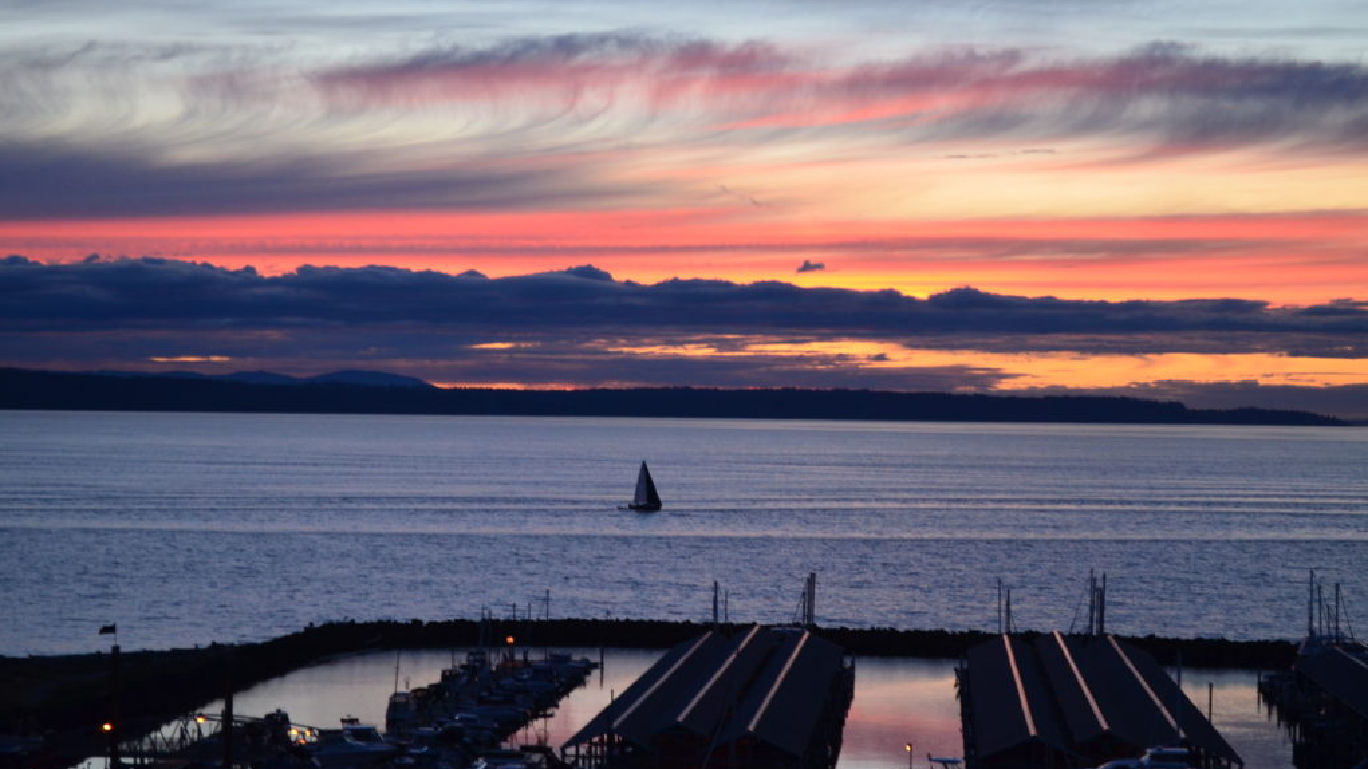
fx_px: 3138
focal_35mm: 87
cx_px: 683
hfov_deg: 24.6
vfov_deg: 14.0
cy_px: 395
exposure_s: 1/30
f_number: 5.6
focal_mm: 55
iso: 800
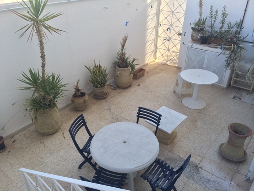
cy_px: 96
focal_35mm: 30
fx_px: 220
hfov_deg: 60.0
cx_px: 127
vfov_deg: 46.8
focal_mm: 4.12
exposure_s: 1/488
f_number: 2.2
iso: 32
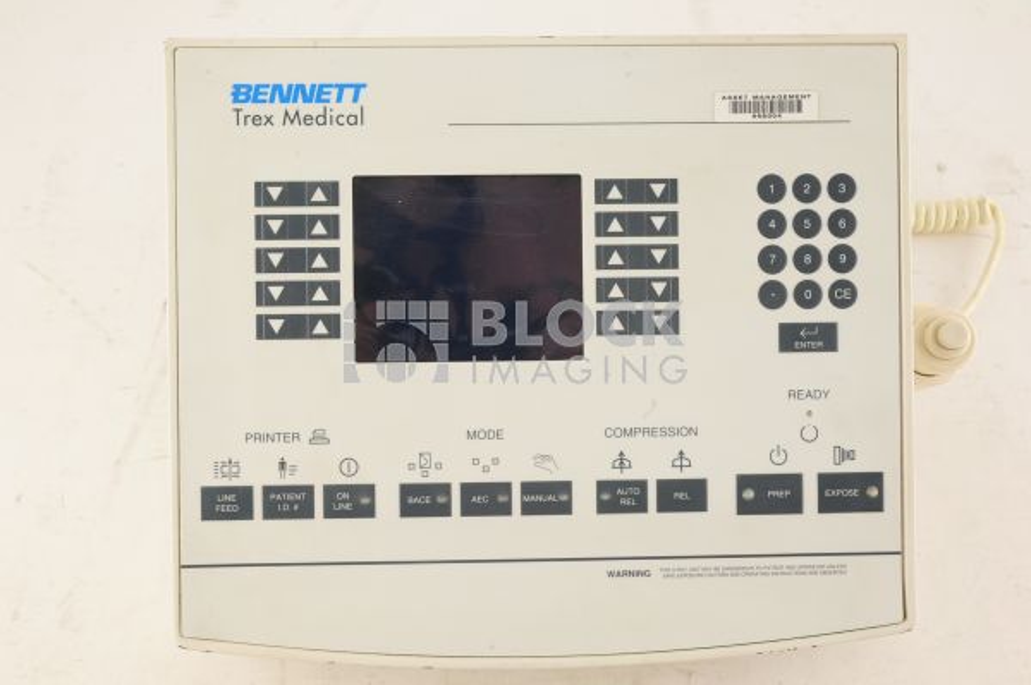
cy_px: 342
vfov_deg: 26.9
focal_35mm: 50
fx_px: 1431
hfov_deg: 39.6
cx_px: 516
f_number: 13
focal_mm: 50
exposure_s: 1/125
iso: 1600
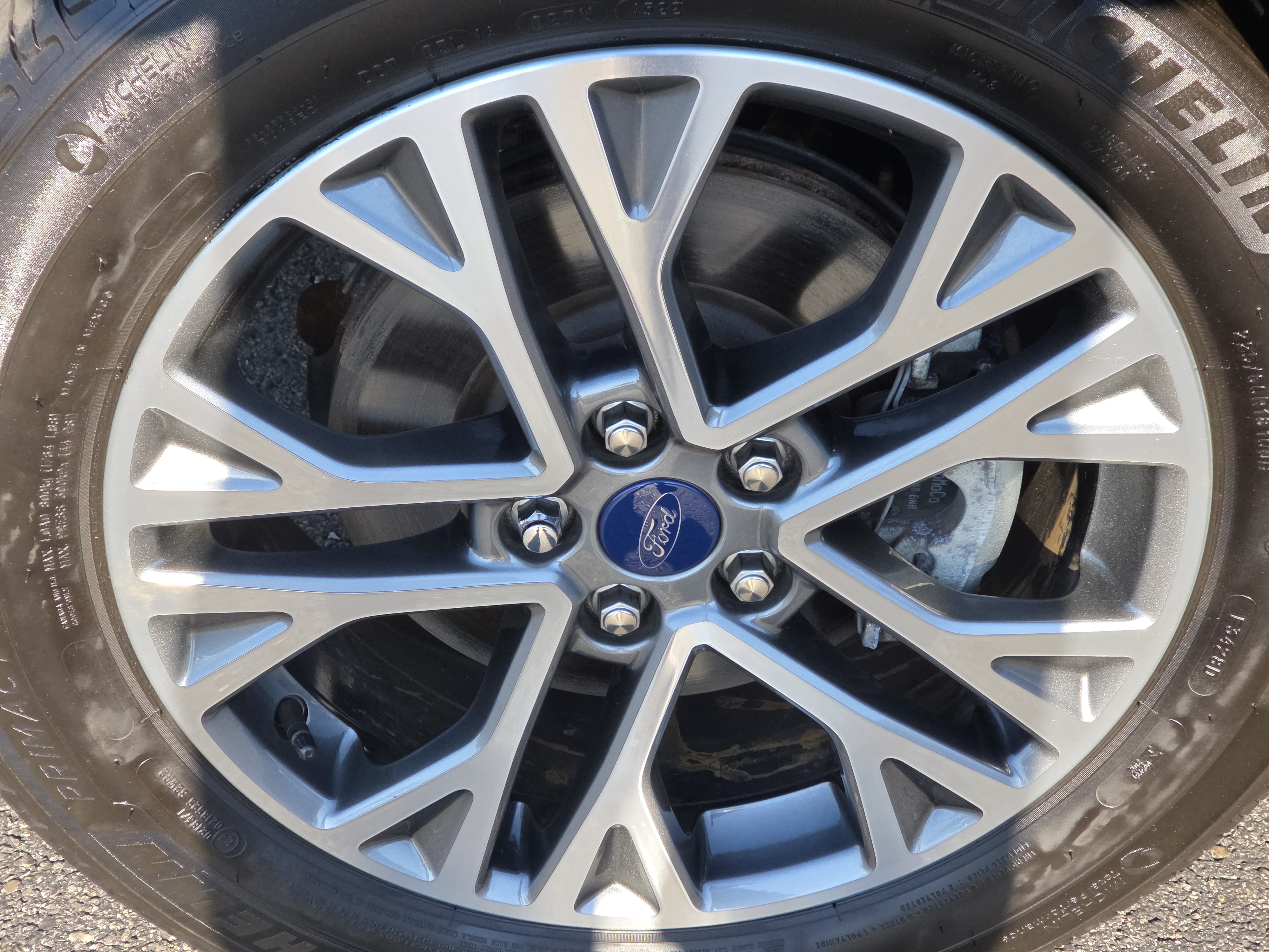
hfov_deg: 28.2
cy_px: 476
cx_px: 634
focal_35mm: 69
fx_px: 2529
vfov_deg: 21.3
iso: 25
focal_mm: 7
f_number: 2.4
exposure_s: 1/215
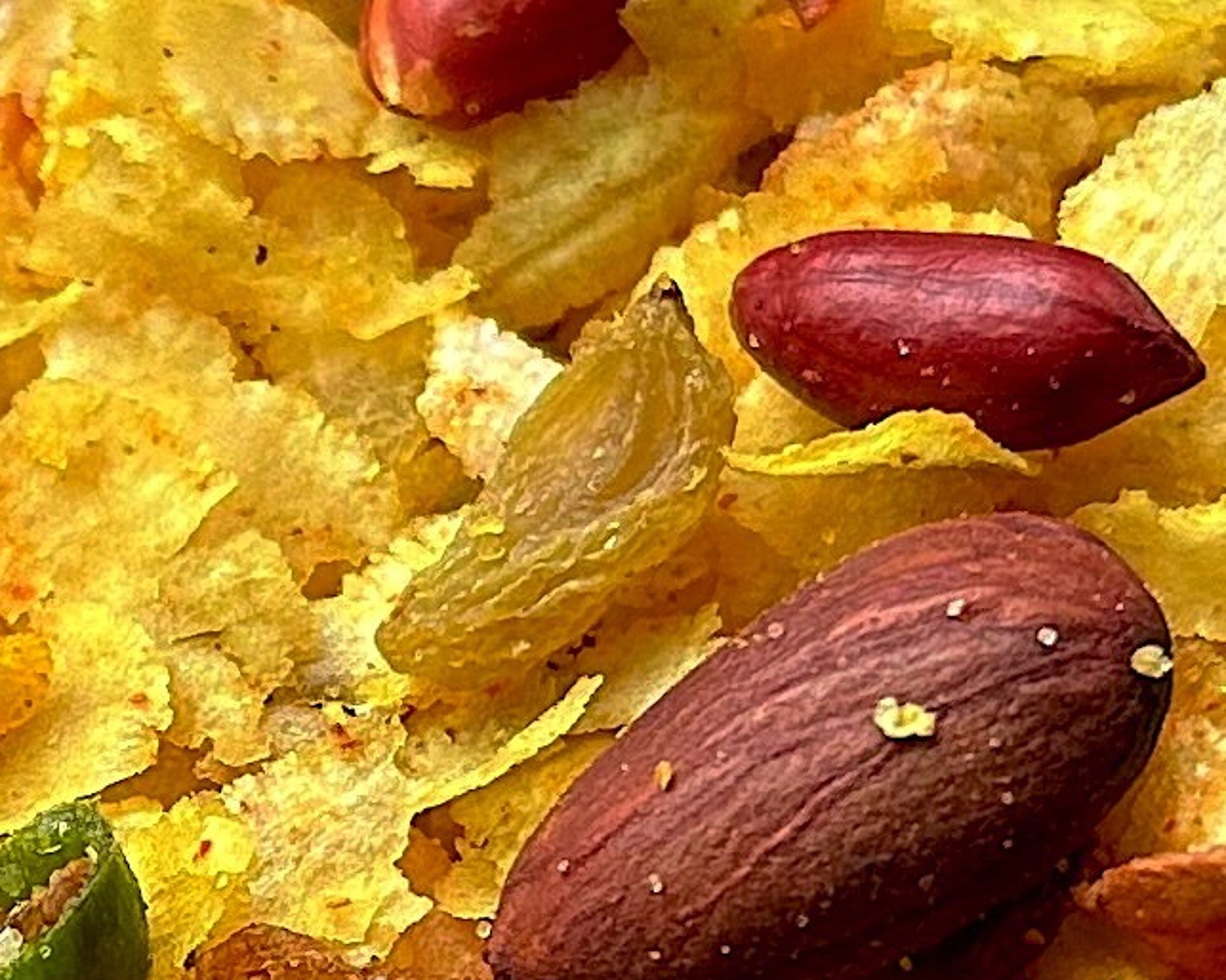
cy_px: 791
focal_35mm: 147
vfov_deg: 10.5
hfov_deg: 12.9
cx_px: -10
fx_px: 5332
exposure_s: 1/121
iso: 125
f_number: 1.78
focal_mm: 6.86
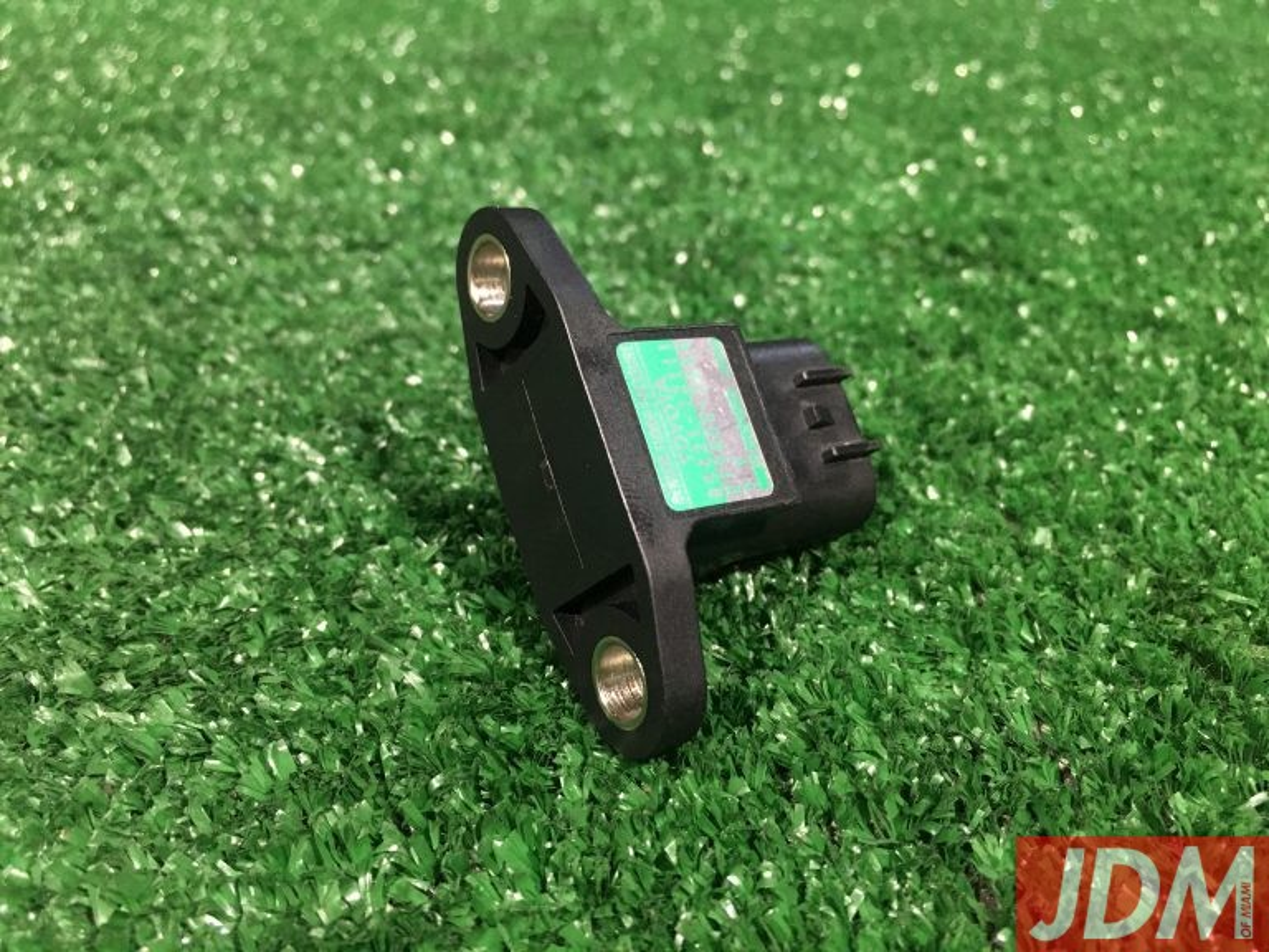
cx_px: 634
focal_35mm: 29
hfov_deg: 61.7
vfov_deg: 48.2
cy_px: 476
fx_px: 1063
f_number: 2.2
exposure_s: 1/30
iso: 200
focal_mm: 4.15
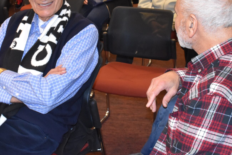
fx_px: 419
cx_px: 117
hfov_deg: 31.0
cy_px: 5
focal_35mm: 65
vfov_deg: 20.4
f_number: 6.3
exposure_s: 1/60
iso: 2500
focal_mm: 22
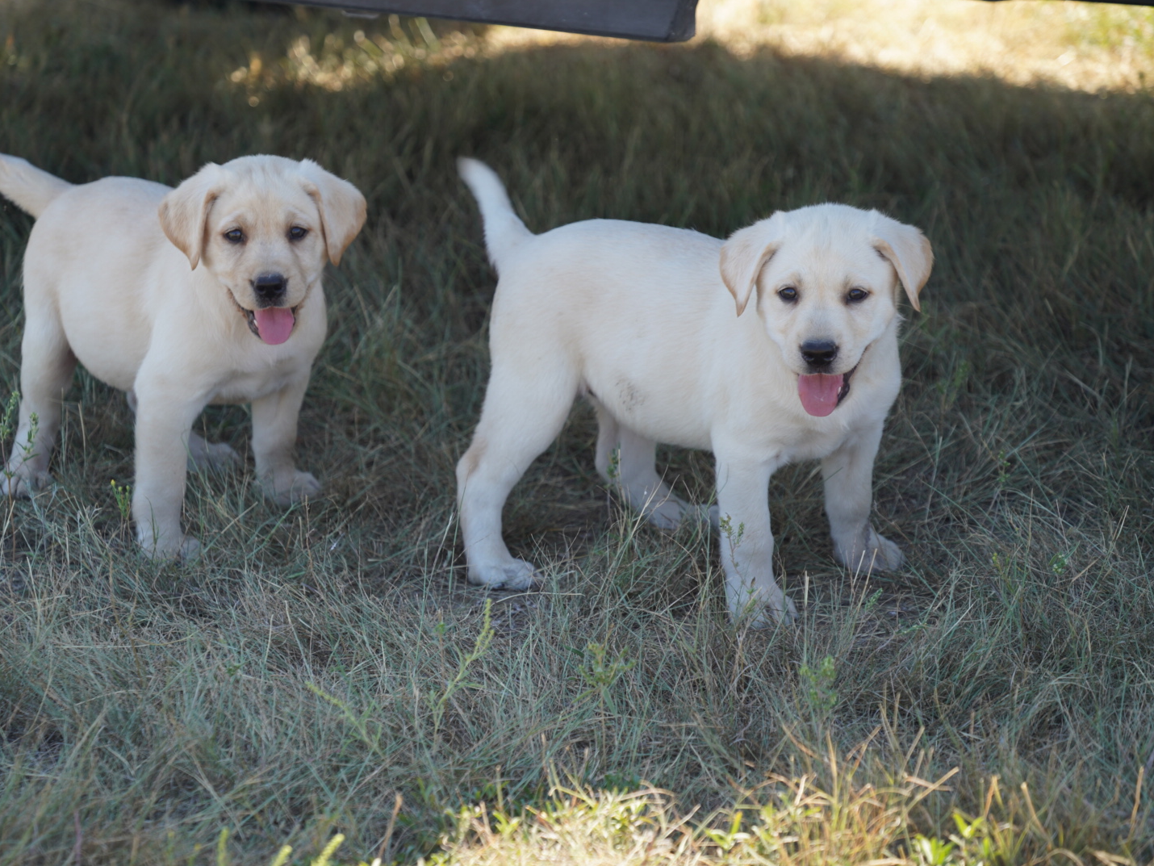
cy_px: 432
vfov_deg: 7.9
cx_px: 525
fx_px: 6235
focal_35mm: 187
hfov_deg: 10.6
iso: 200
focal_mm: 172
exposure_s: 1/200
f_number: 5.6
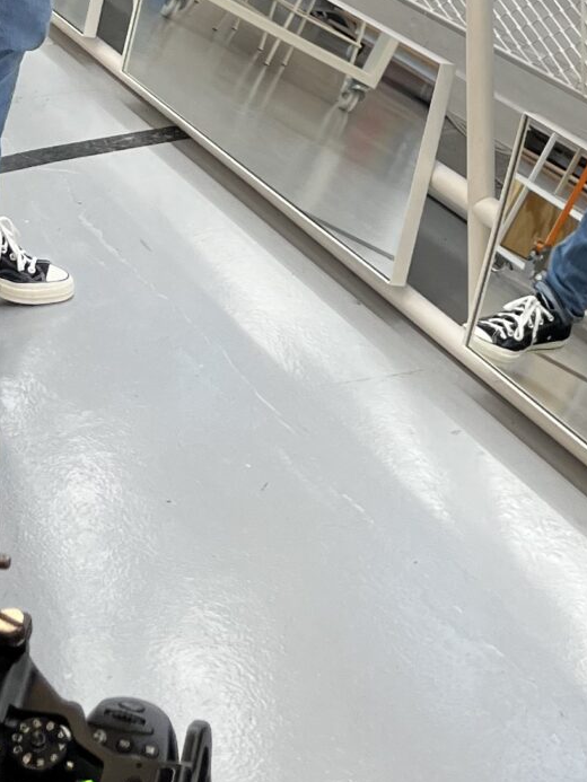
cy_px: -350
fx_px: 2170
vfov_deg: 18.4
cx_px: 86
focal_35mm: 96
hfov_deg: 15.3
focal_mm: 5.1
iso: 32
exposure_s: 1/102
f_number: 1.6
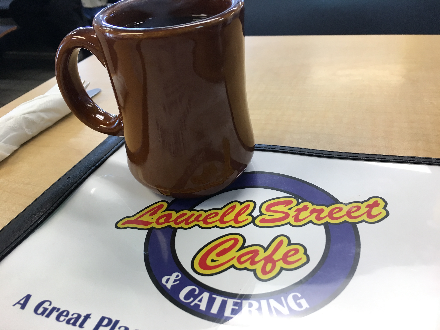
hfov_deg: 61.7
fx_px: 369
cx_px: 220
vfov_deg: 48.2
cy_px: 165
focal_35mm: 29
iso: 25
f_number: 2.2
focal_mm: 4.15
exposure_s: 1/30
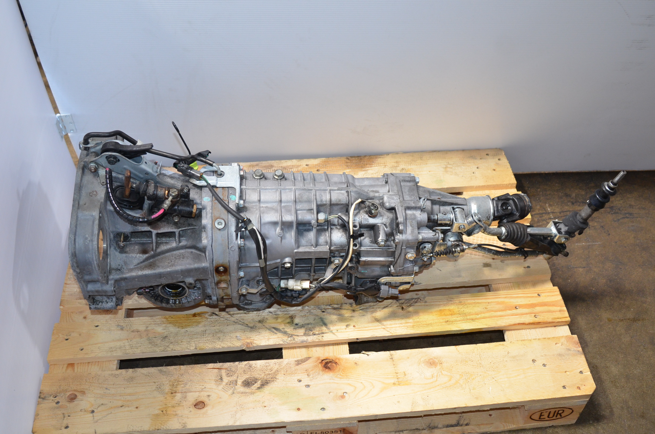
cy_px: 217
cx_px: 328
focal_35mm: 36
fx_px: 654
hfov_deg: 53.2
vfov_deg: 36.7
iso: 800
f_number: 3.5
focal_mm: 24
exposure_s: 1/60
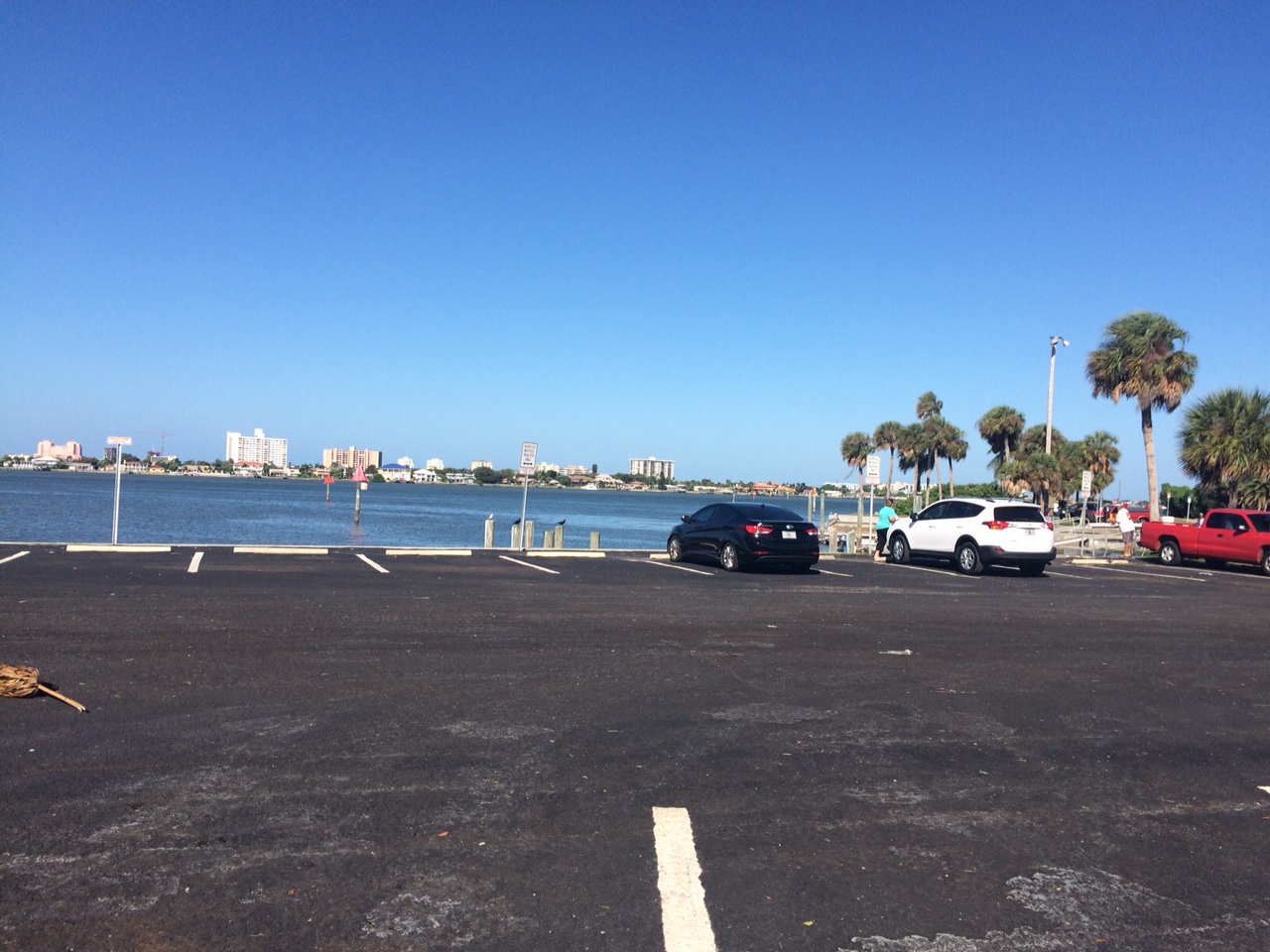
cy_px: 476
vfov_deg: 48.2
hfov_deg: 61.7
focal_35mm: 29
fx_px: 1064
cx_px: 635
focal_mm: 4.15
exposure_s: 1/2564
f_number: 2.2
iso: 32
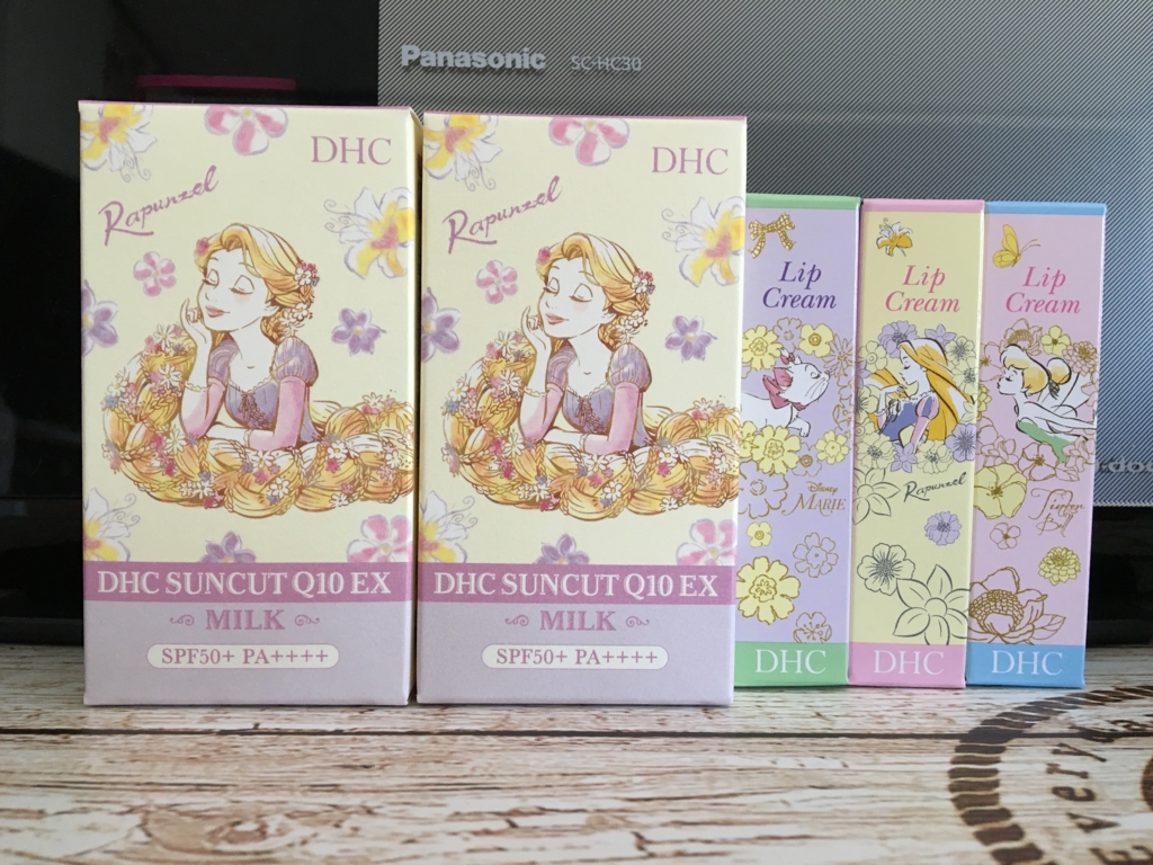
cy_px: 432
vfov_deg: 48.2
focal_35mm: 29
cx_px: 576
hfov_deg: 61.7
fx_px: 966
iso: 80
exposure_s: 1/30
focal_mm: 4.15
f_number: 2.2
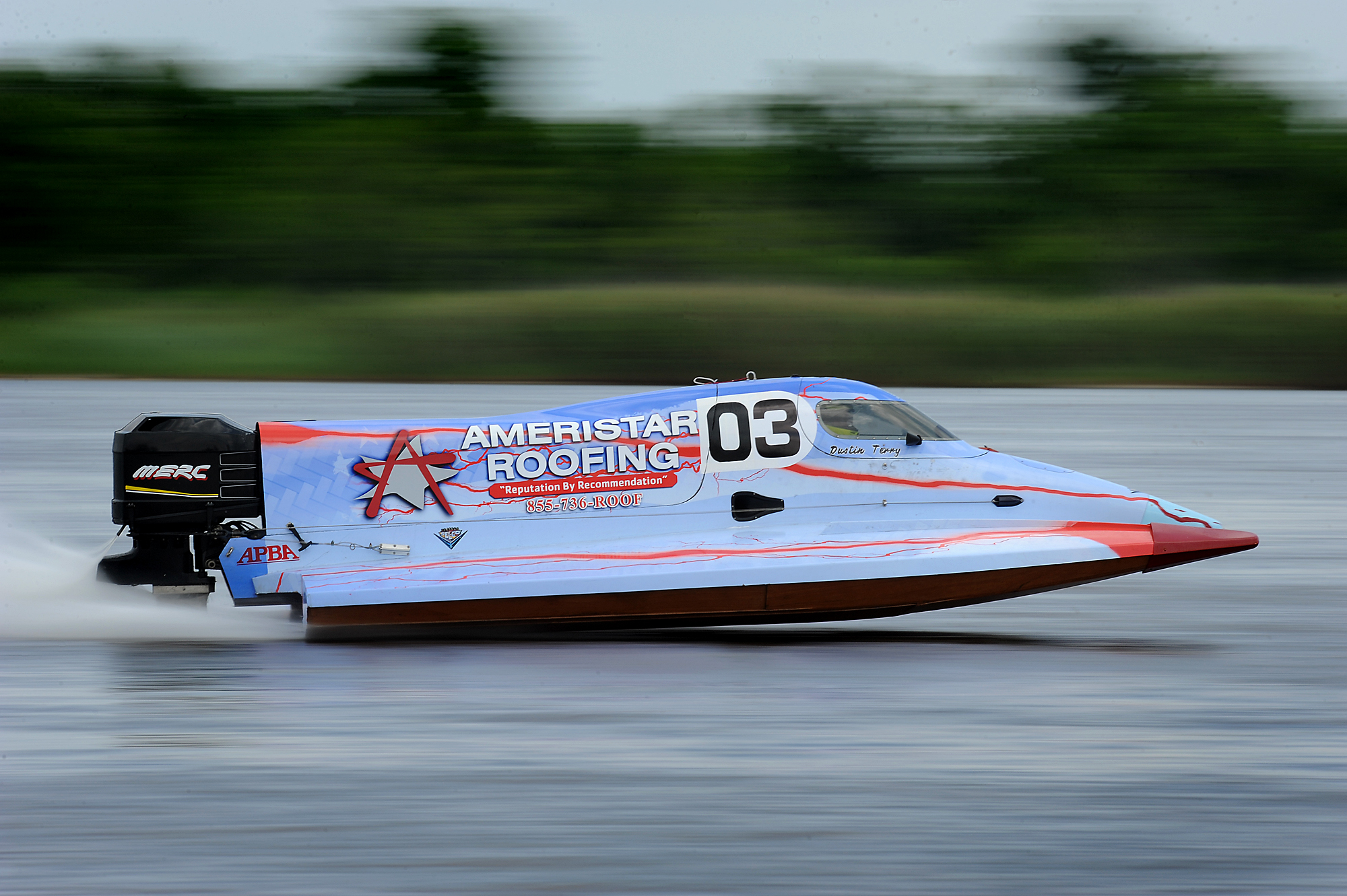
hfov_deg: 6.9
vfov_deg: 4.6
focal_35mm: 300
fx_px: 11218
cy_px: 448
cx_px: 674
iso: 200
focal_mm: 300
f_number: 22
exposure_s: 1/80
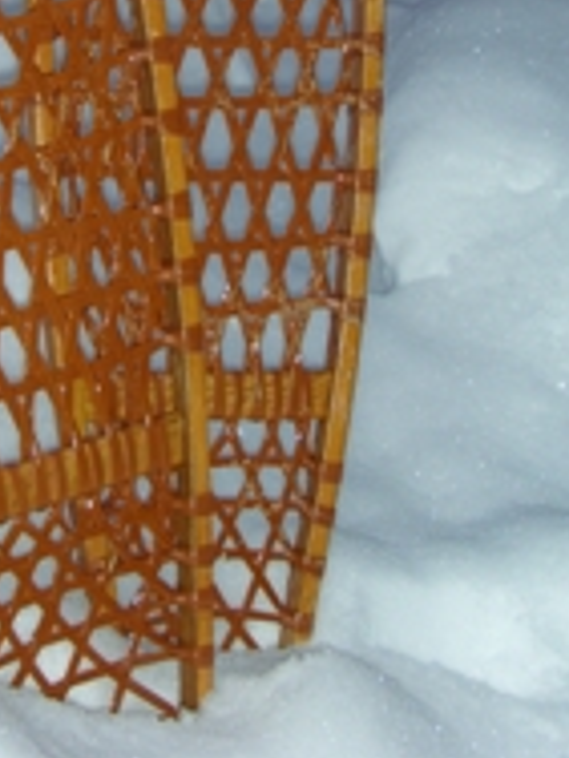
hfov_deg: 16.7
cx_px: 149
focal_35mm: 88
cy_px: -12
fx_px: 1929
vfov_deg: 21.4
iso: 100
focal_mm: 7
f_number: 3.7
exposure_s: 1/45
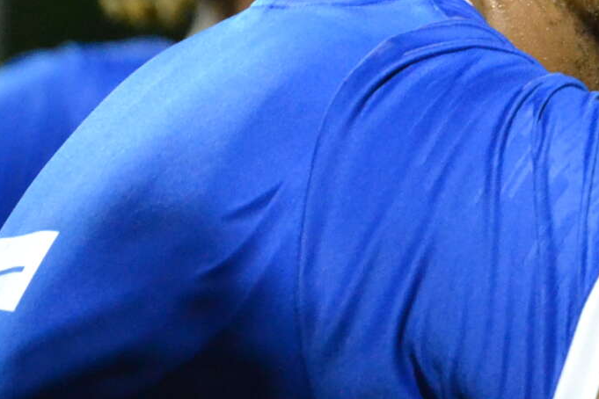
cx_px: 884
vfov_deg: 1.7
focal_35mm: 818
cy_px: -52
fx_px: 13608
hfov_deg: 2.5
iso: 3200
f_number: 5
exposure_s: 1/60
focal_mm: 145
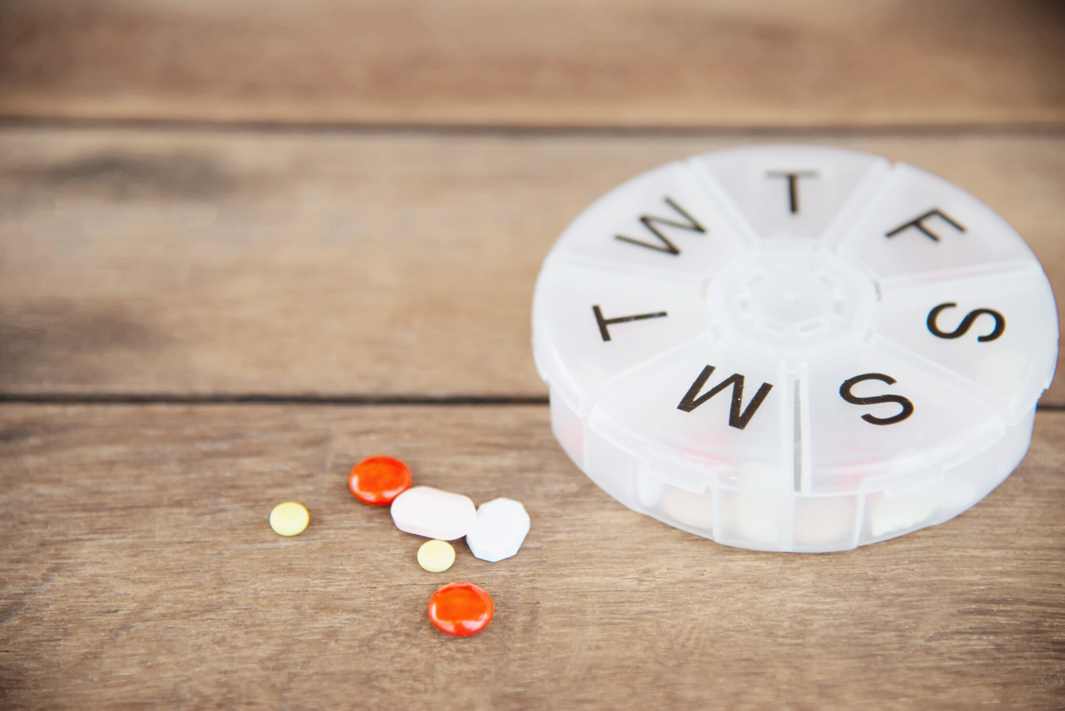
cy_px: 356
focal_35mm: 120
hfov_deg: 17.1
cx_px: 532
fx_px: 3551
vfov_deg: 11.4
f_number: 4
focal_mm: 120
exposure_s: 1/320
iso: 500
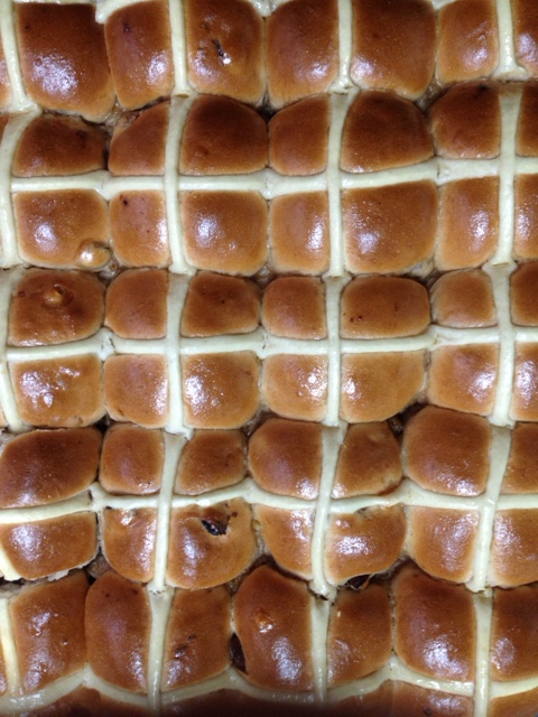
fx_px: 725
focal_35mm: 35
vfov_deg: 52.6
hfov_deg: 40.7
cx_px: 269
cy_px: 358
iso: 125
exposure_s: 1/20
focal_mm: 4.28
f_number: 2.4
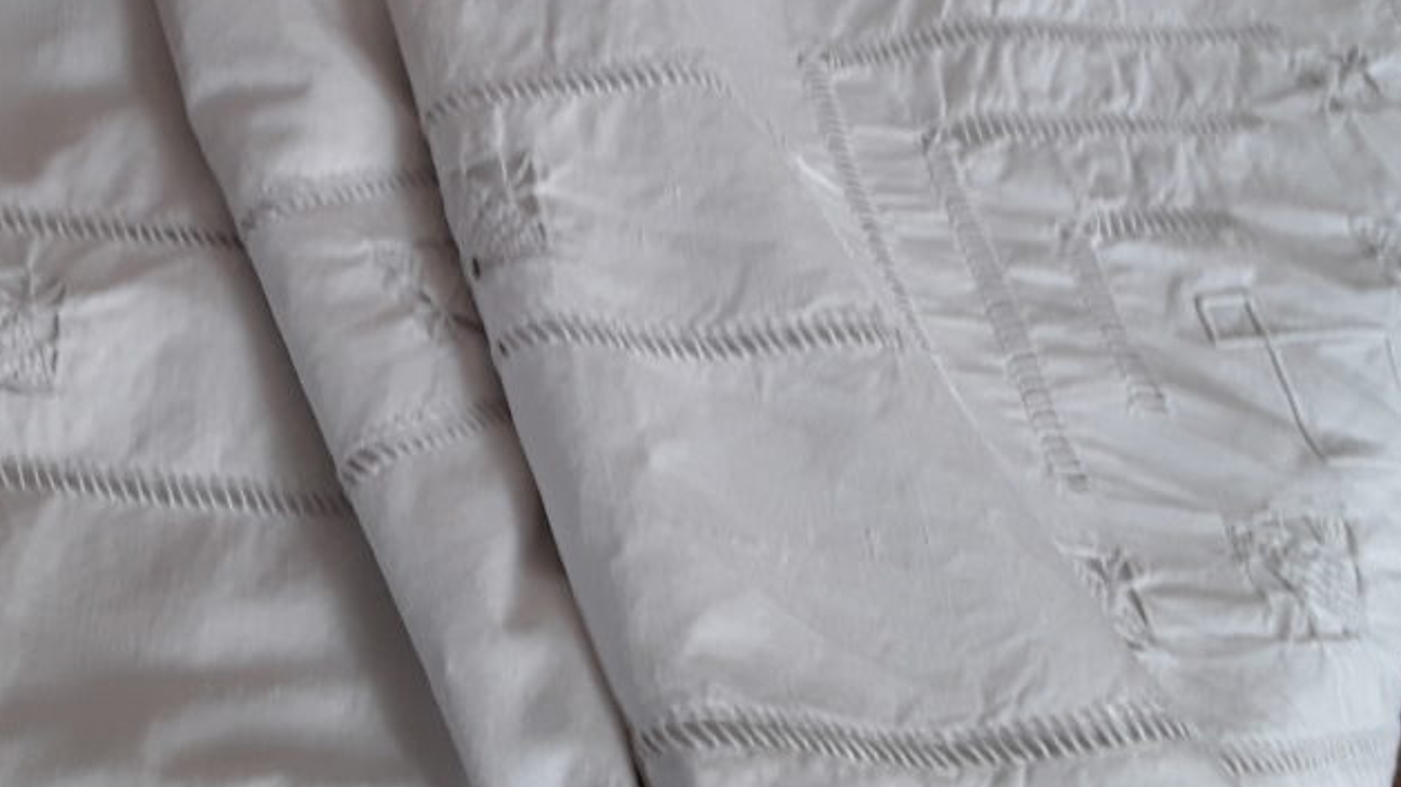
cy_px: 259
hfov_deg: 42.0
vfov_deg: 24.8
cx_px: 413
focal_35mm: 48
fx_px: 1783
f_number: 1.9
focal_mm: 2.91
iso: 40
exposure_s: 1/33
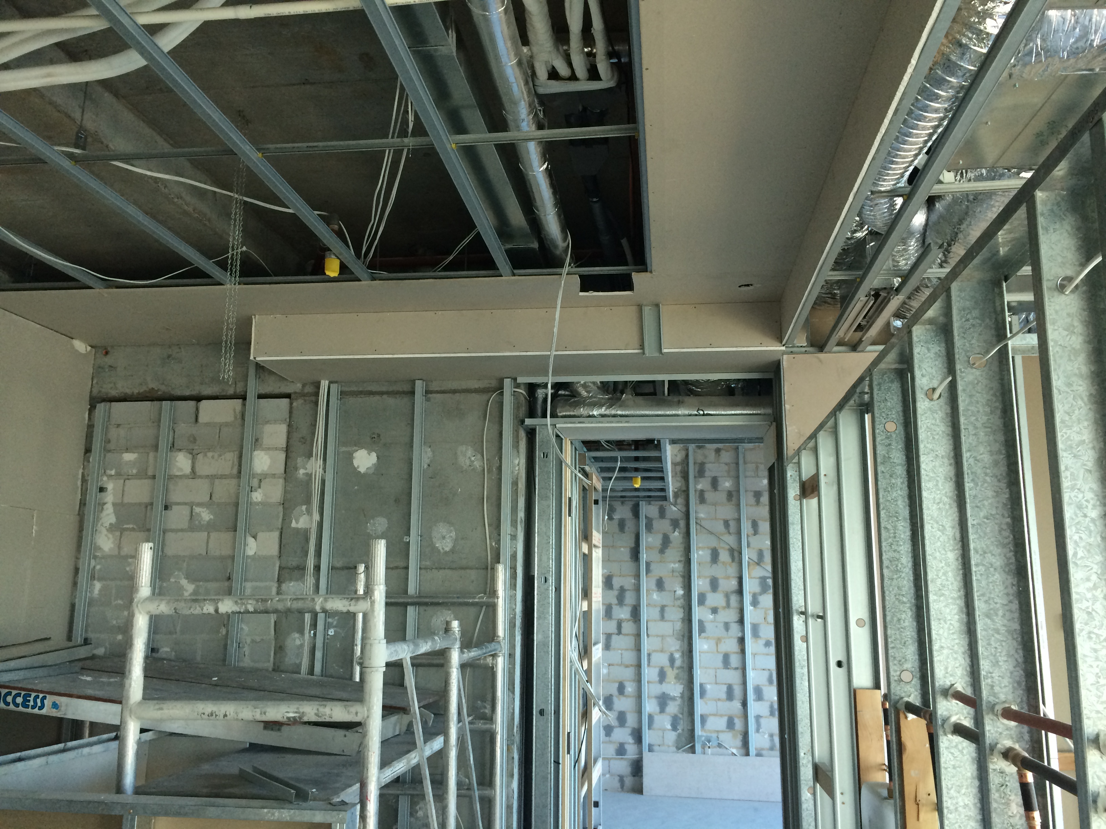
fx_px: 927
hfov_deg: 61.7
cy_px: 414
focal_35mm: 29
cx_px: 553
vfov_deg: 48.2
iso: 80
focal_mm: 4.15
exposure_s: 1/33
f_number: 2.2
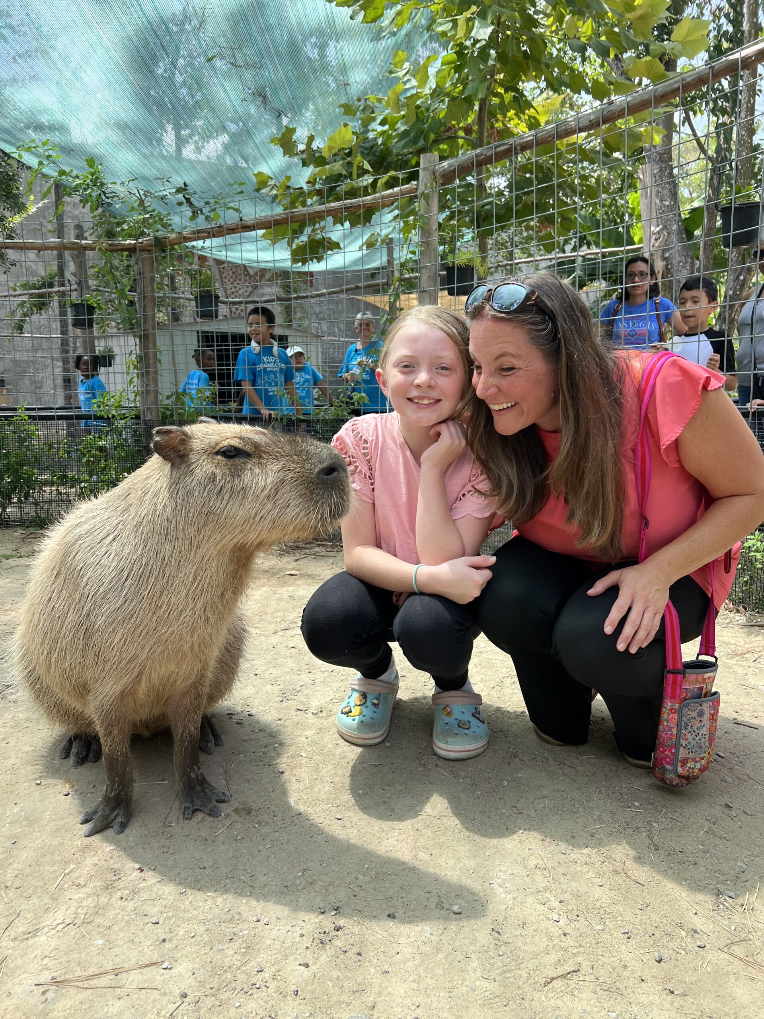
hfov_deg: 53.1
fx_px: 765
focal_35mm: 26
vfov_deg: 67.3
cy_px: 510
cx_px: 382
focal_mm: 5.7
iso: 50
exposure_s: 1/887
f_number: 1.5
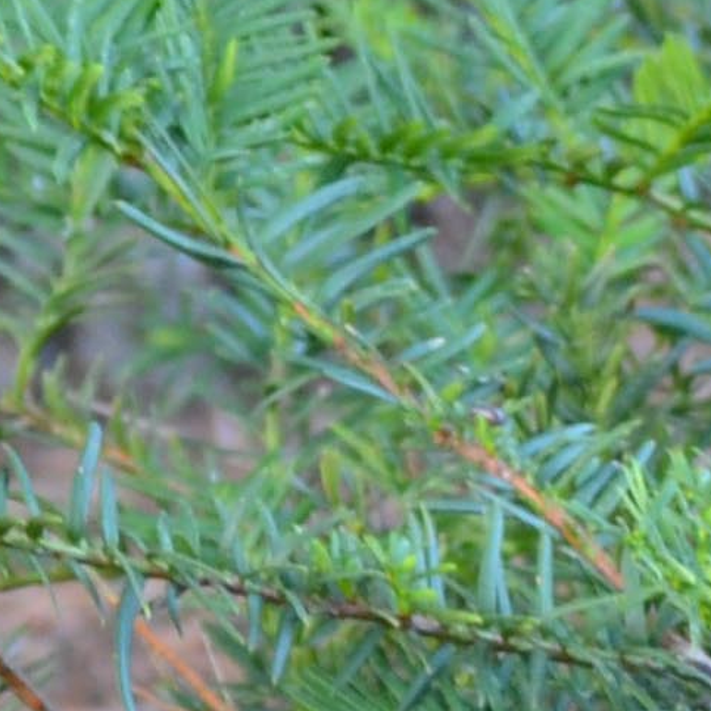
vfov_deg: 1.9
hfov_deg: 1.9
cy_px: 1515
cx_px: 2028
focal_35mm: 912
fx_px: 21194
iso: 450
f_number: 4.2
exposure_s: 1/60
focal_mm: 75
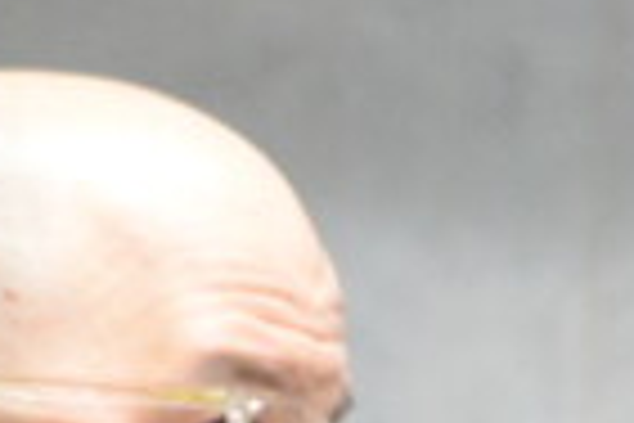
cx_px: 220
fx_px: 29919
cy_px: 1120
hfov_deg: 1.2
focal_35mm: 1699
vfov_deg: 0.8
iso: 6400
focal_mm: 200
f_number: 5.6
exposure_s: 1/30
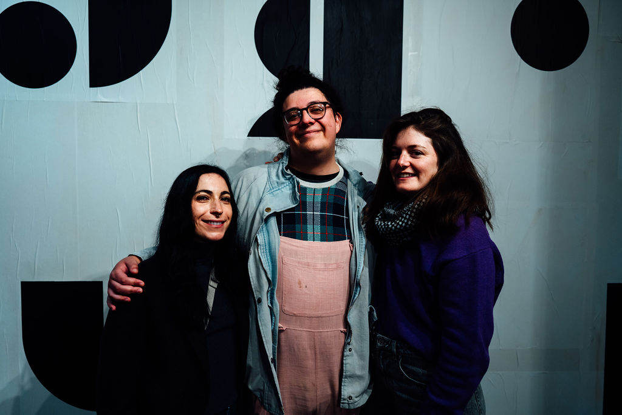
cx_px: 311
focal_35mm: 24
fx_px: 415
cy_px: 208
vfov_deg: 53.1
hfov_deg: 73.7
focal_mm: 24
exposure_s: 1/50
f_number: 2.8
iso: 640
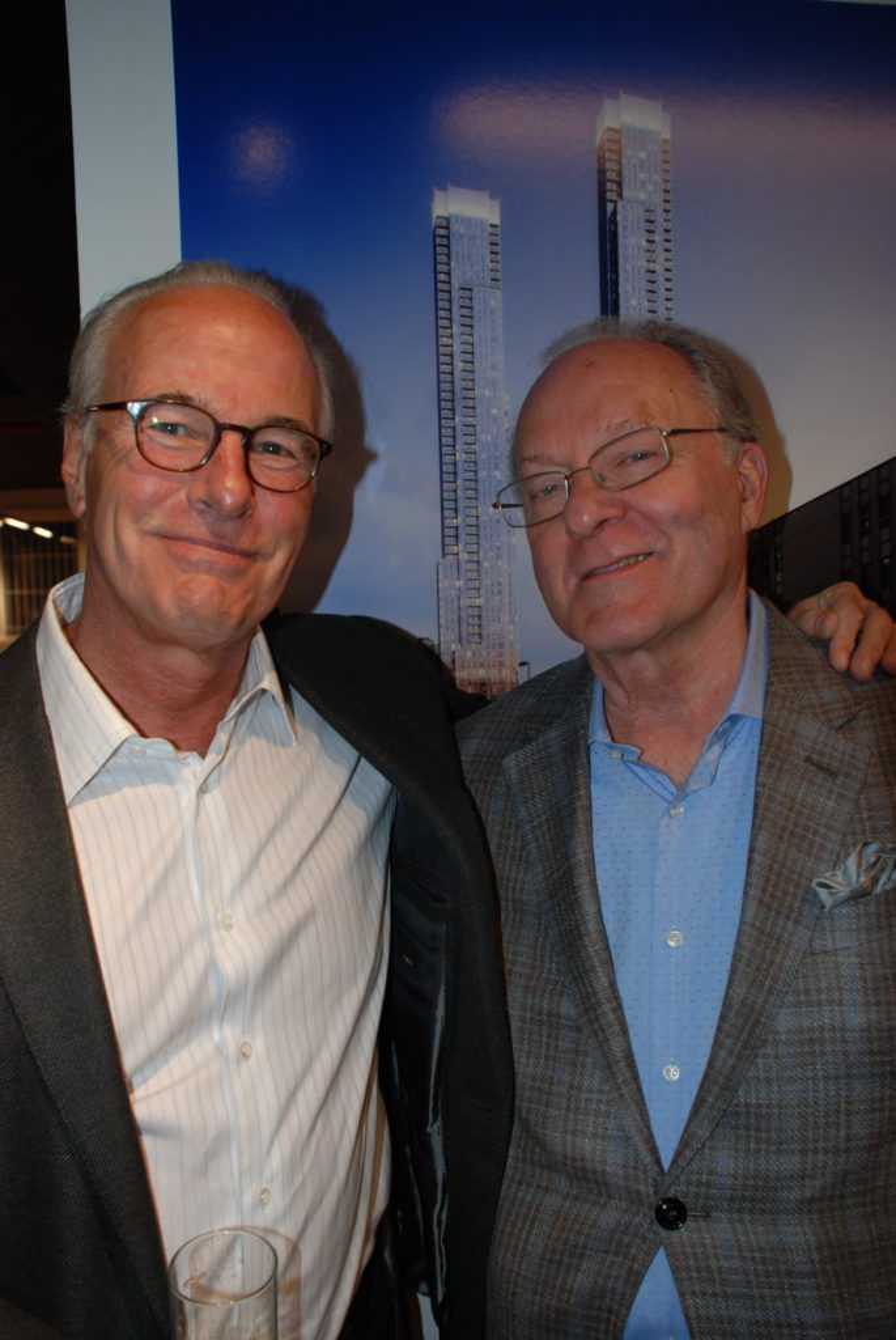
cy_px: 670
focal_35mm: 30
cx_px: 448
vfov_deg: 61.9
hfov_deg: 43.7
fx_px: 1117
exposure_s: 1/60
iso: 200
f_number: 3.8
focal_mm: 20
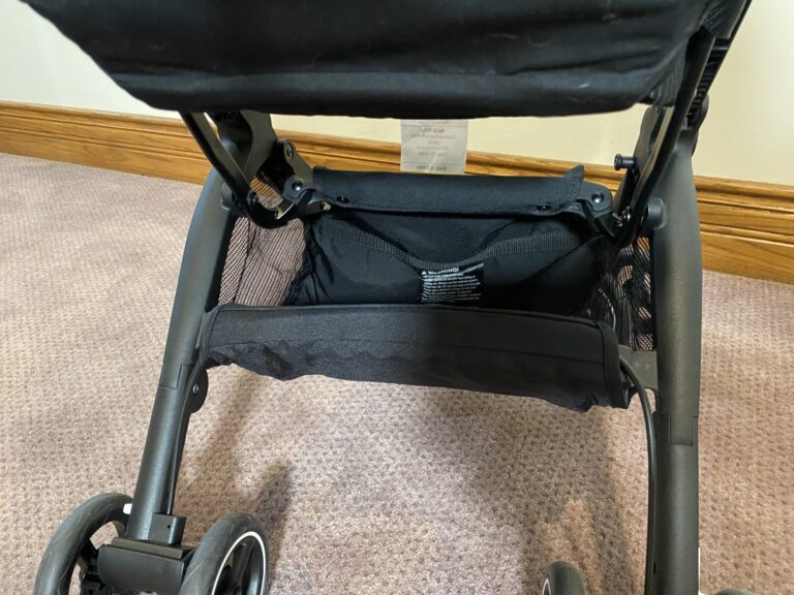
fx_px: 596
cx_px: 397
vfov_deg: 53.1
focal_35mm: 26
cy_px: 298
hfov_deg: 67.3
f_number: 1.8
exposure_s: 1/30
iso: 640
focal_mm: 4.25
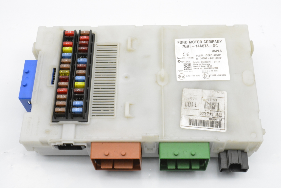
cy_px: 94
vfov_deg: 25.8
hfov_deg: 37.8
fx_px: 410
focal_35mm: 52
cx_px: 140
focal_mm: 35
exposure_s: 1/160
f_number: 29
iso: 6400
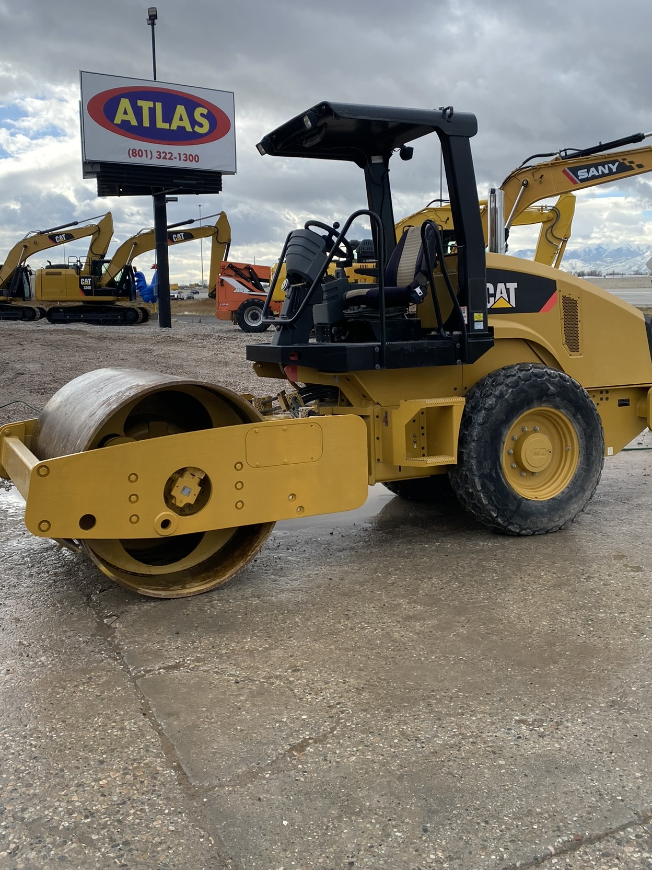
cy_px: 381
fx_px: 804
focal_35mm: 32
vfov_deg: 56.6
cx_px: 307
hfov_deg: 44.1
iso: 32
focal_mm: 4.25
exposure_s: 1/1678
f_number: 1.8
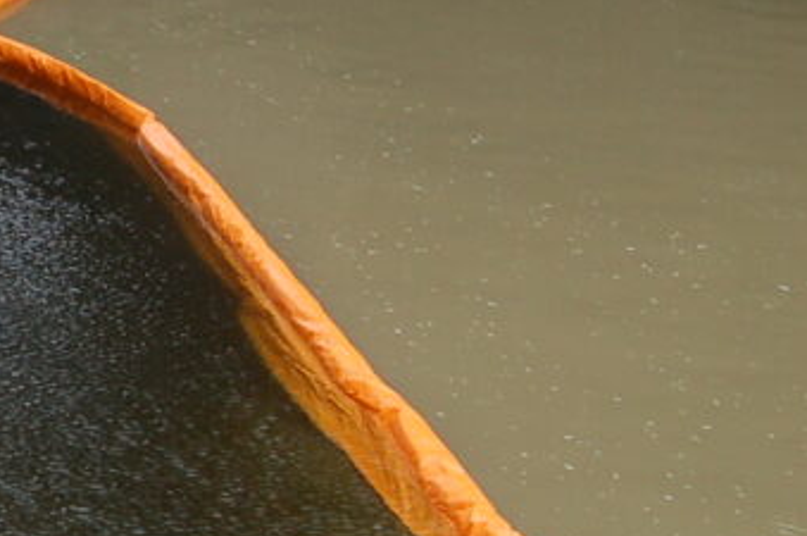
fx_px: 3688
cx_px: -559
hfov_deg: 11.7
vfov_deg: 8.3
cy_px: 45
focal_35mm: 165
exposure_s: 1/100
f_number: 9
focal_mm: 31
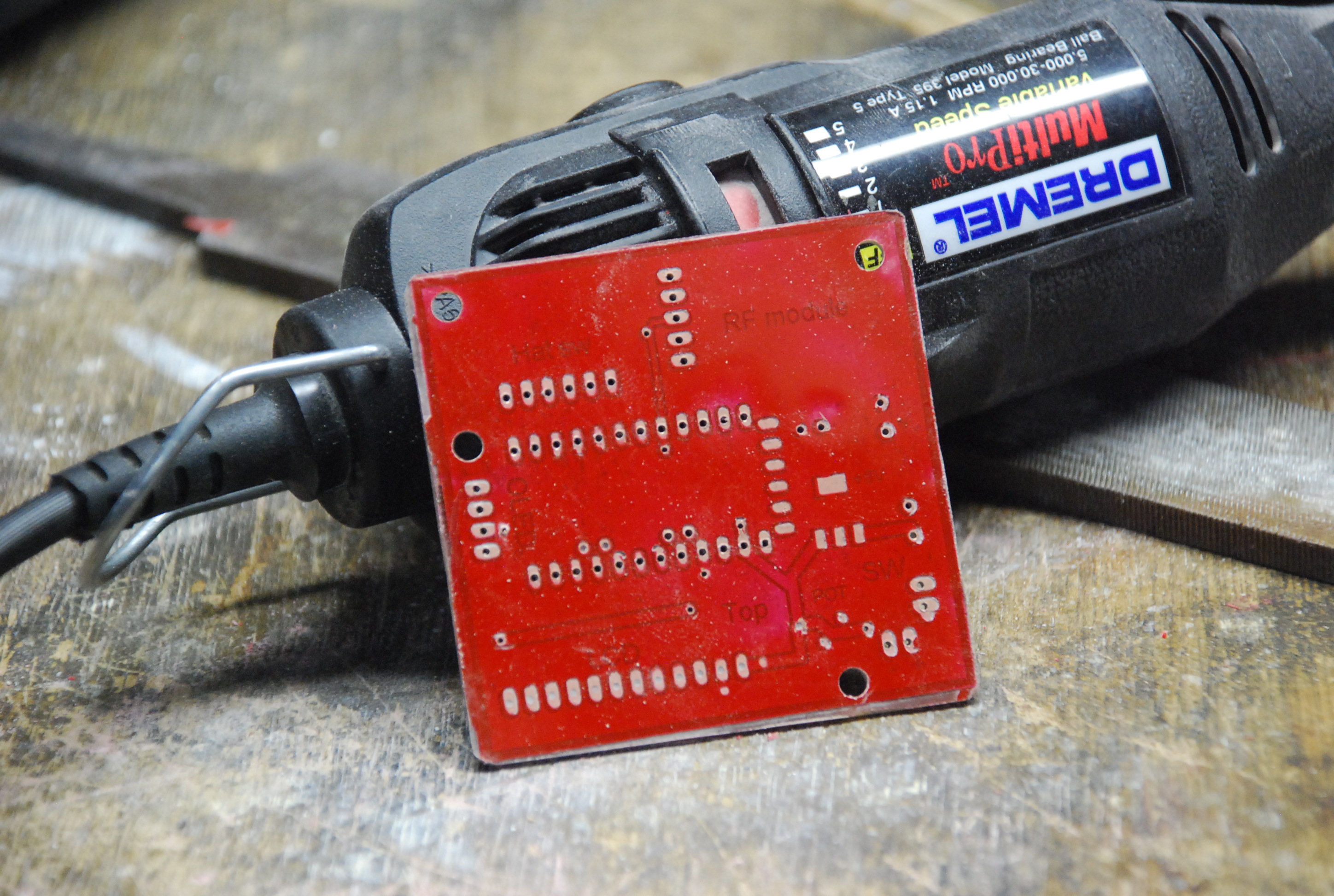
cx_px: 667
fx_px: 6962
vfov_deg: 7.4
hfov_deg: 10.9
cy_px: 448
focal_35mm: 188
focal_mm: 125
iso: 1600
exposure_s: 1/20
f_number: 5.6
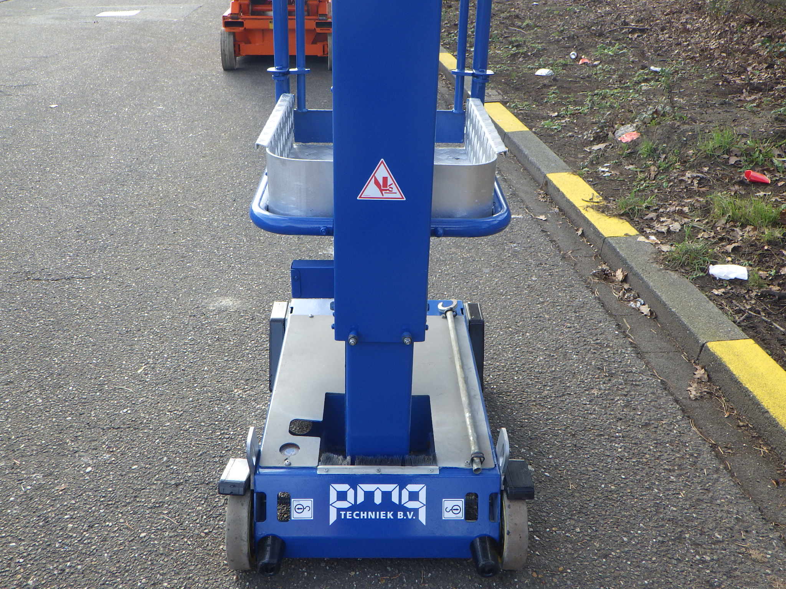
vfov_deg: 41.8
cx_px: 393
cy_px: 294
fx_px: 772
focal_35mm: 34
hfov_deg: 54.0
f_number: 3.8
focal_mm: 6.1
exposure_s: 1/160
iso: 125
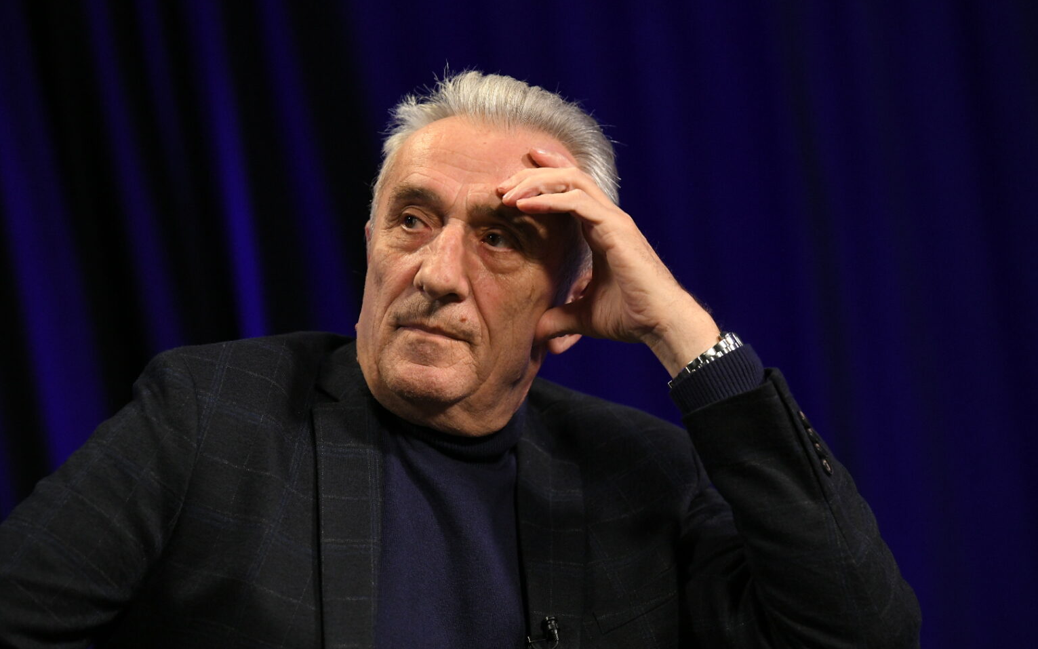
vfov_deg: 9.5
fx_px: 3904
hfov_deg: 15.1
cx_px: 520
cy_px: 328
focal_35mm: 138
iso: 3200
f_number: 3.5
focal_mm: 135
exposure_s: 1/200
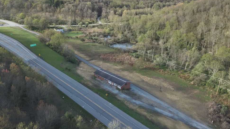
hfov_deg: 69.8
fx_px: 165
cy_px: 63
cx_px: 115
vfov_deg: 42.9
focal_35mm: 27
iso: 100
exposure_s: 1/500
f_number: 2.8
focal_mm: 4.4
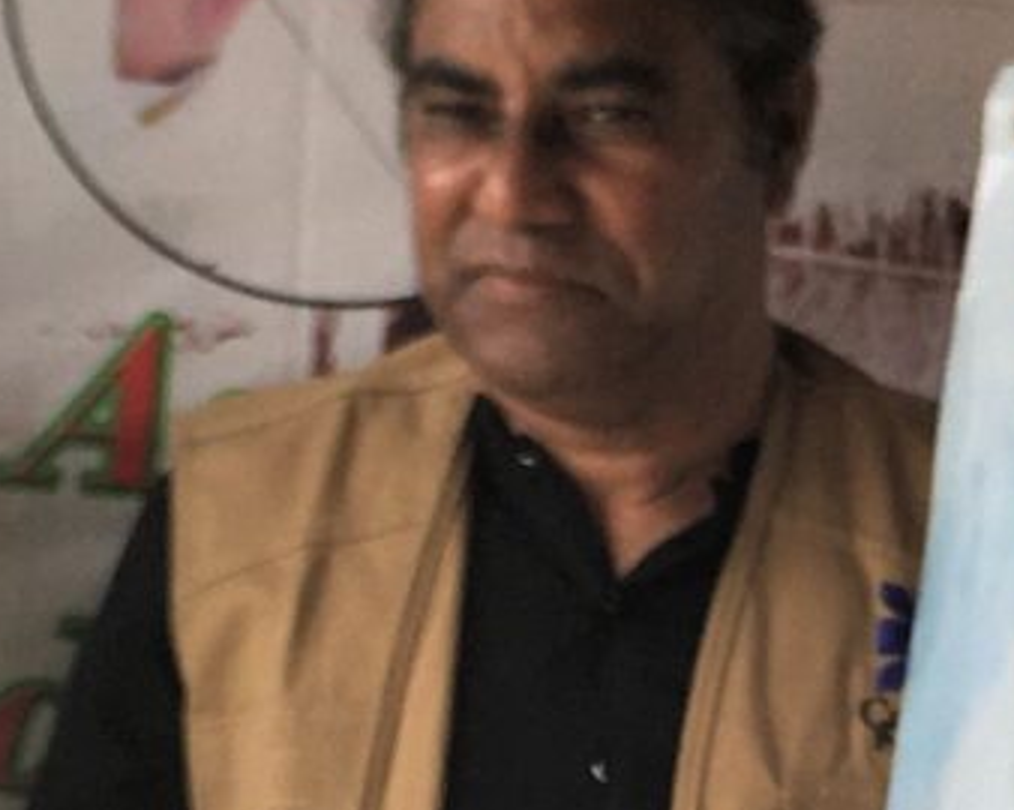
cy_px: 1359
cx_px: 816
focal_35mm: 161
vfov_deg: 9.2
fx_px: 4829
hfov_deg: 11.9
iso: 25
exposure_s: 1/348
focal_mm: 4.15
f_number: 2.2
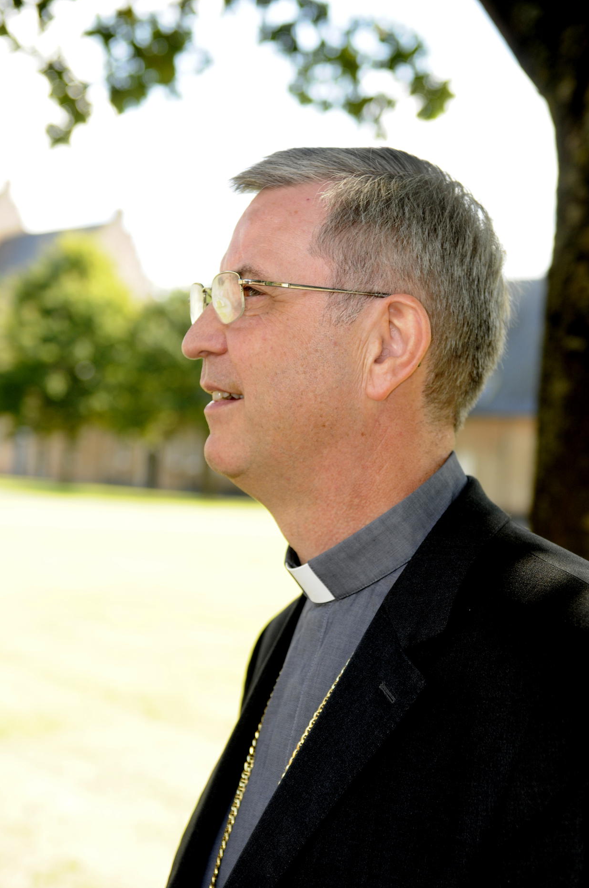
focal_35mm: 68
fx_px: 1674
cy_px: 453
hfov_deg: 20.0
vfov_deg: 29.7
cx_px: 279
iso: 200
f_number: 3.2
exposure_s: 1/320
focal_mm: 42
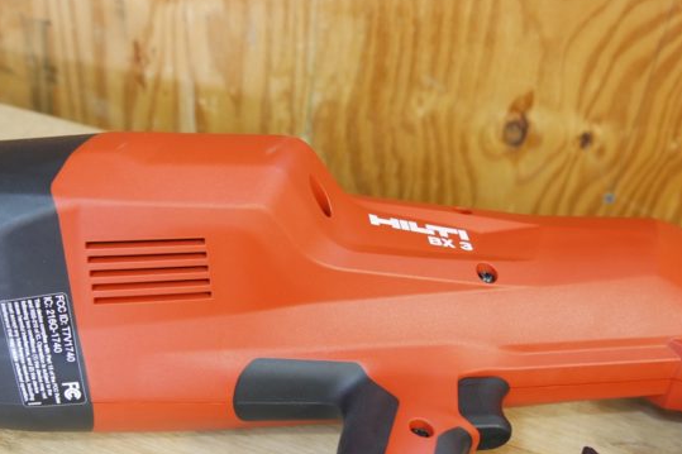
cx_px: 308
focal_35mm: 46
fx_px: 871
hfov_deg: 42.7
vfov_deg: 29.1
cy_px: 288
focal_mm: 19
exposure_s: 1/60
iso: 1250
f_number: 3.8
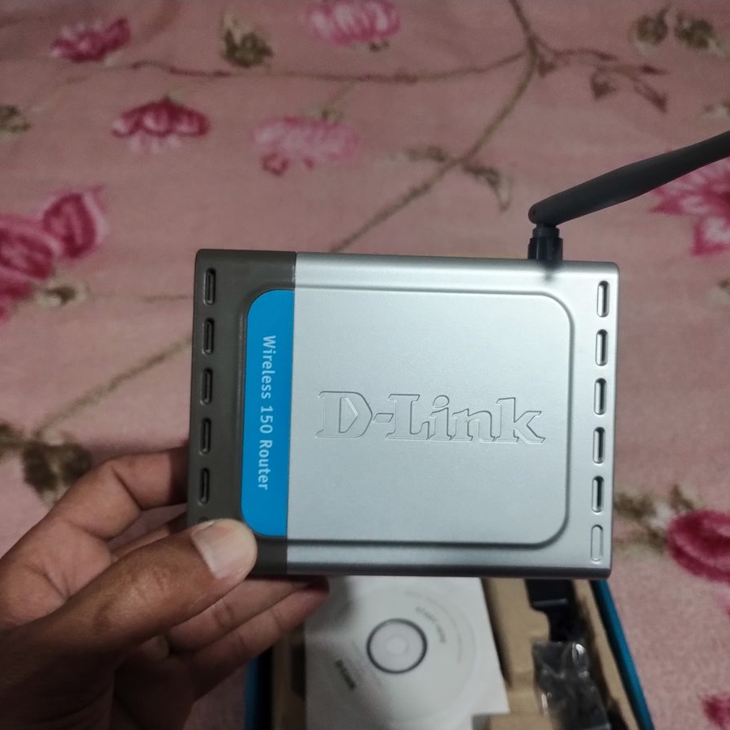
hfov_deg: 49.7
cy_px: 365
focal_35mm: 33
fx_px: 787
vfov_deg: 49.7
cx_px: 391
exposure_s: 1/40
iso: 963
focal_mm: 4.27
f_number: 1.8
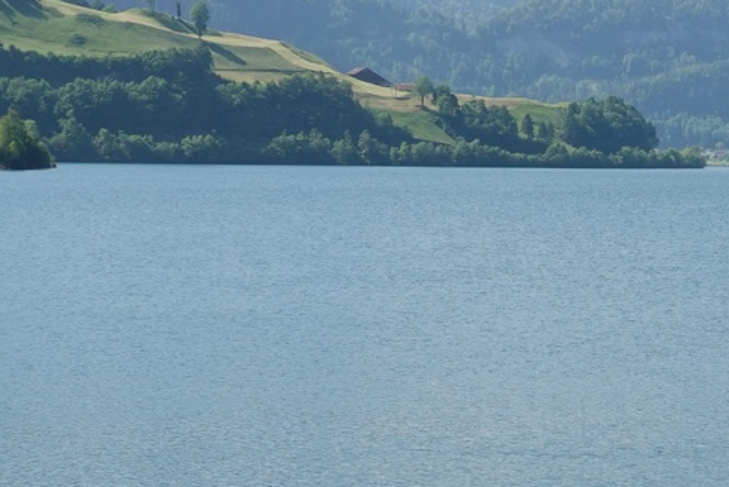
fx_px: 2472
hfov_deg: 16.0
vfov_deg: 11.2
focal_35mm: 122
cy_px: 366
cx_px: 933
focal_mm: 13.56
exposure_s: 1/400
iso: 125
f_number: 5.6
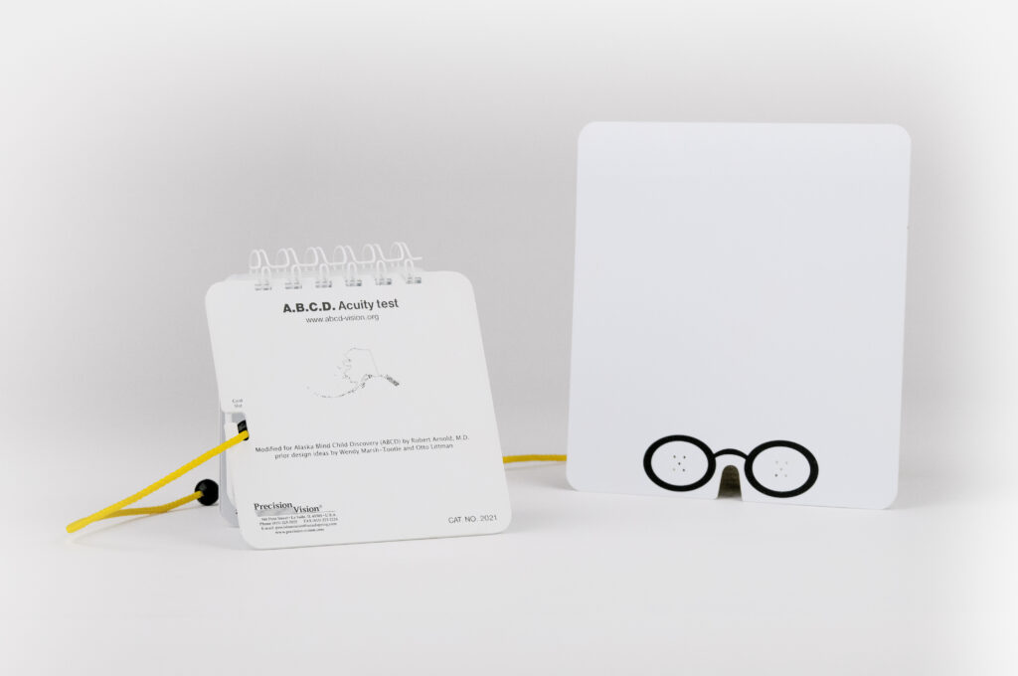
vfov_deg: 8.1
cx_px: 509
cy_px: 338
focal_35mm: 168
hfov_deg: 12.2
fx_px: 4745
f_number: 9
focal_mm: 112
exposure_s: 1/125
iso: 200
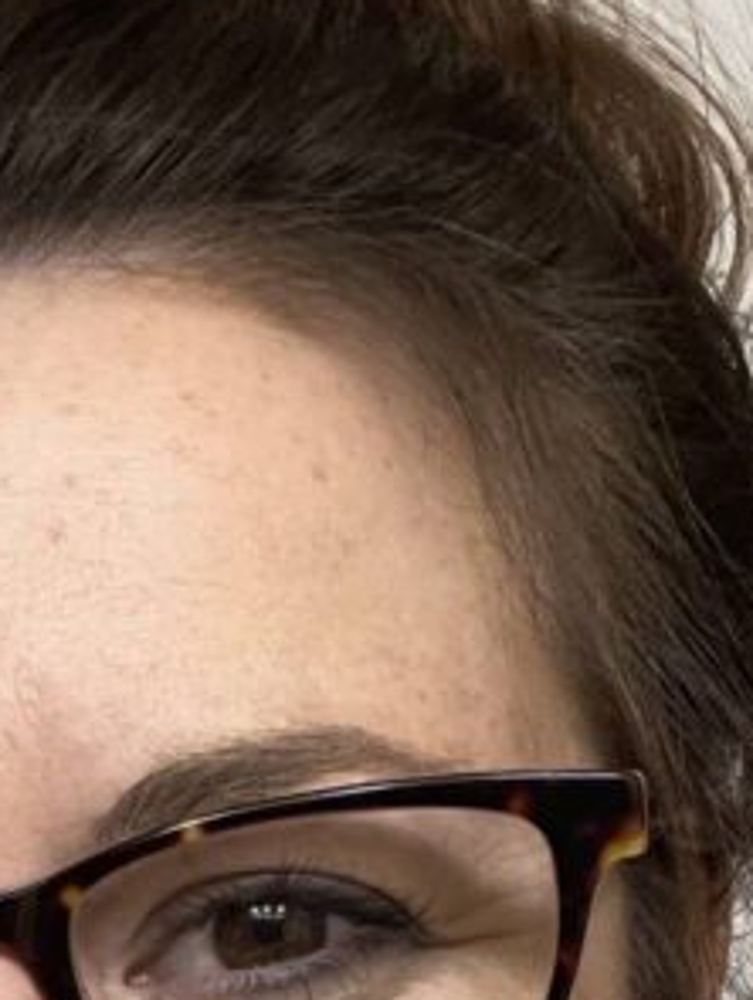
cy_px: 1427
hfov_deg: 14.0
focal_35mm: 104
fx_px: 3010
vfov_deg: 17.3
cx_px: -41
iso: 160
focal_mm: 2.71
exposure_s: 1/60
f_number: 2.2
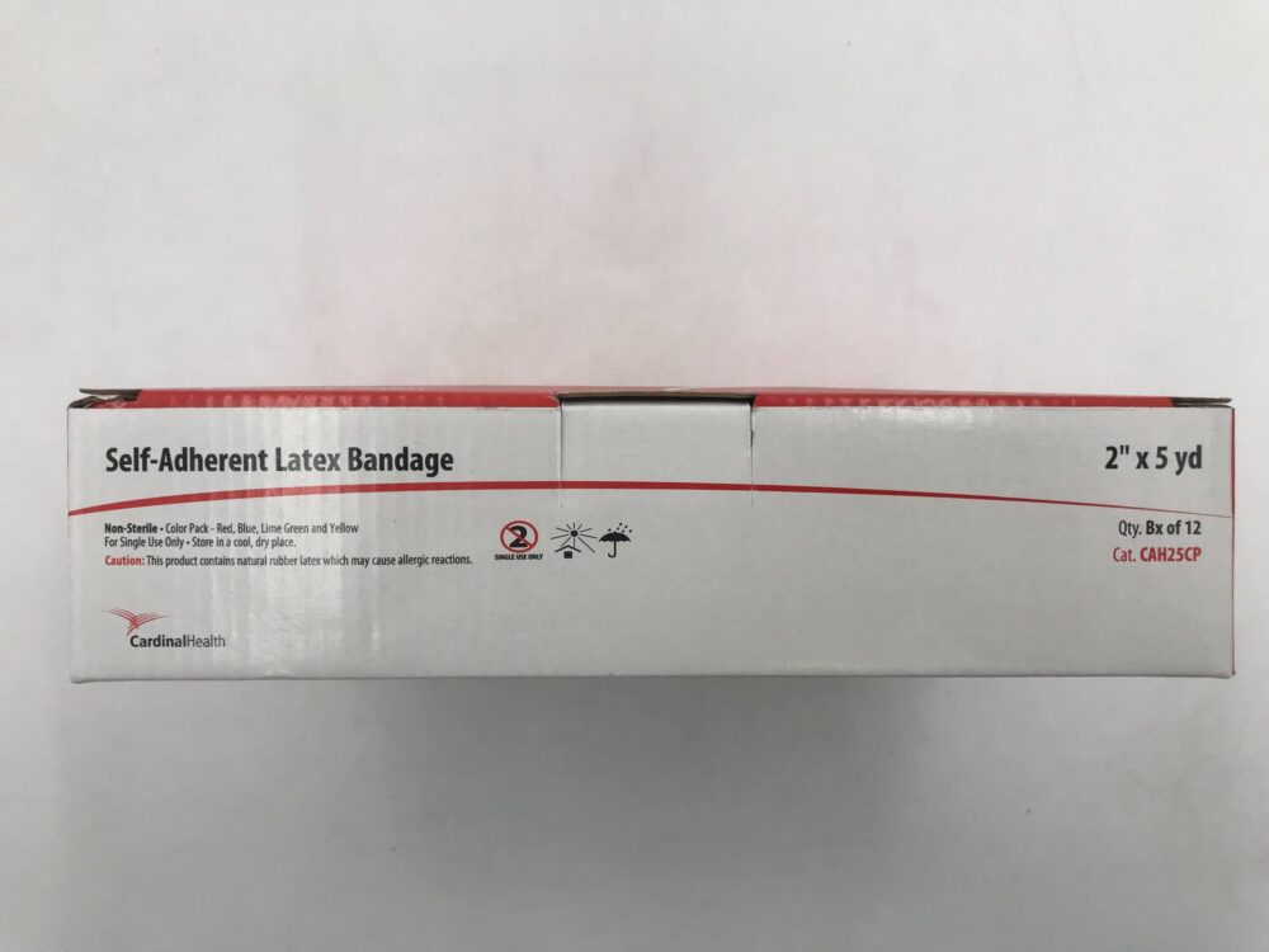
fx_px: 1026
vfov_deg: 49.7
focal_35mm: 28
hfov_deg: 63.4
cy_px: 476
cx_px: 634
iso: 25
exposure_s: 1/120
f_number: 1.8
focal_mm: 3.99
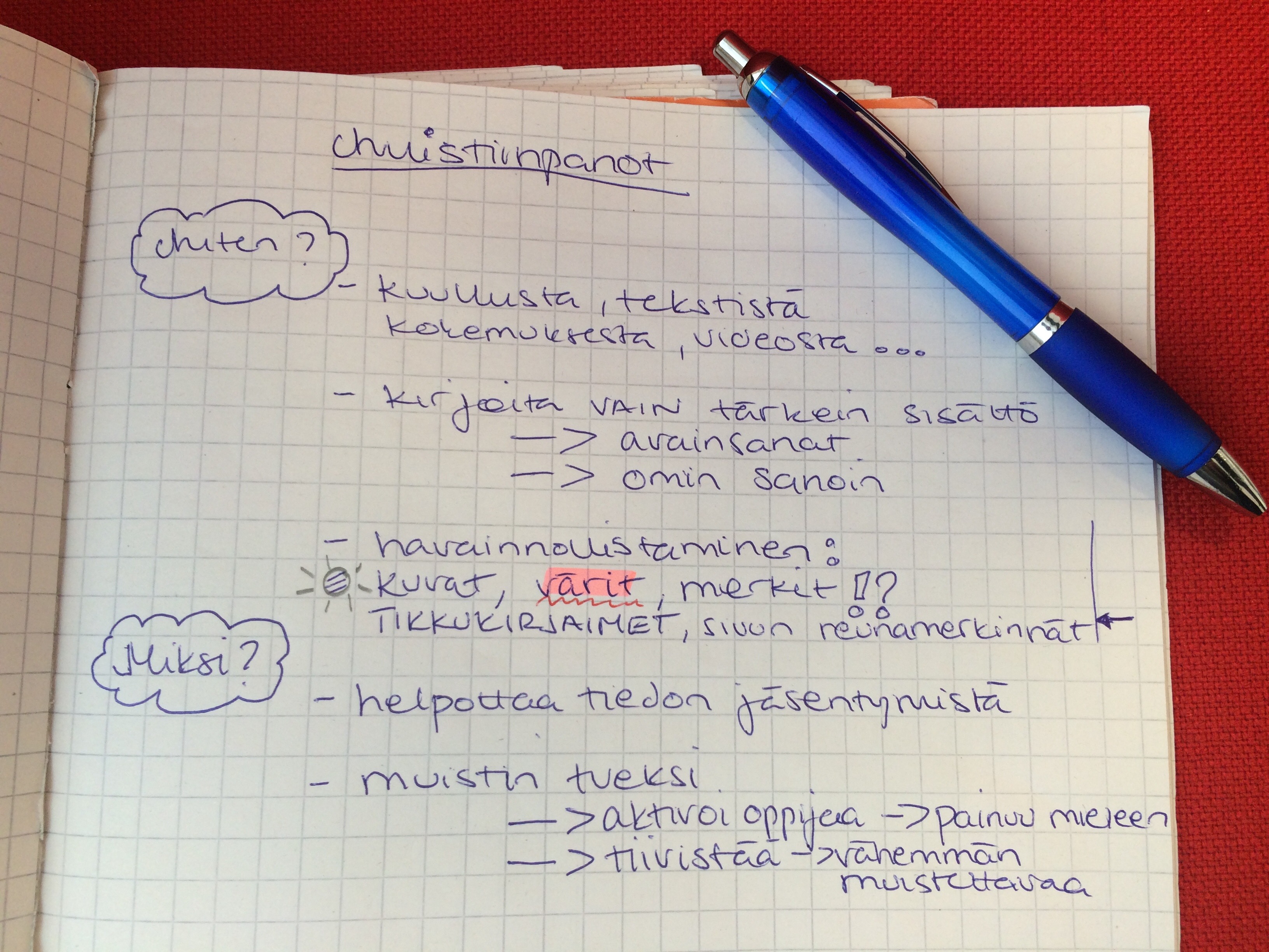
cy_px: 476
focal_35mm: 29
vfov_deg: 48.2
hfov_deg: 61.7
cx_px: 634
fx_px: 1063
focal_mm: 4.15
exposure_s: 1/33
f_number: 2.2
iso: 64
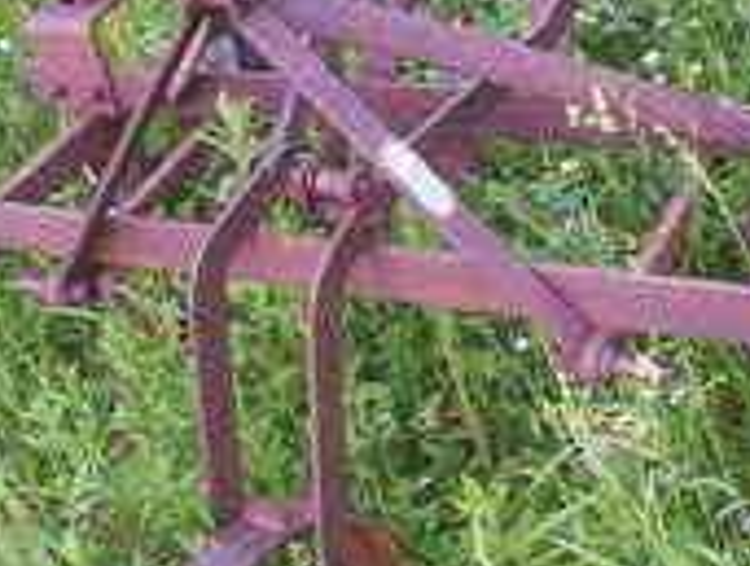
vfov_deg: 19.0
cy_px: 272
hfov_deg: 24.8
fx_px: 1694
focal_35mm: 78
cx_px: 509
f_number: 4.5
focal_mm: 6
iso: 100
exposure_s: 1/41.1
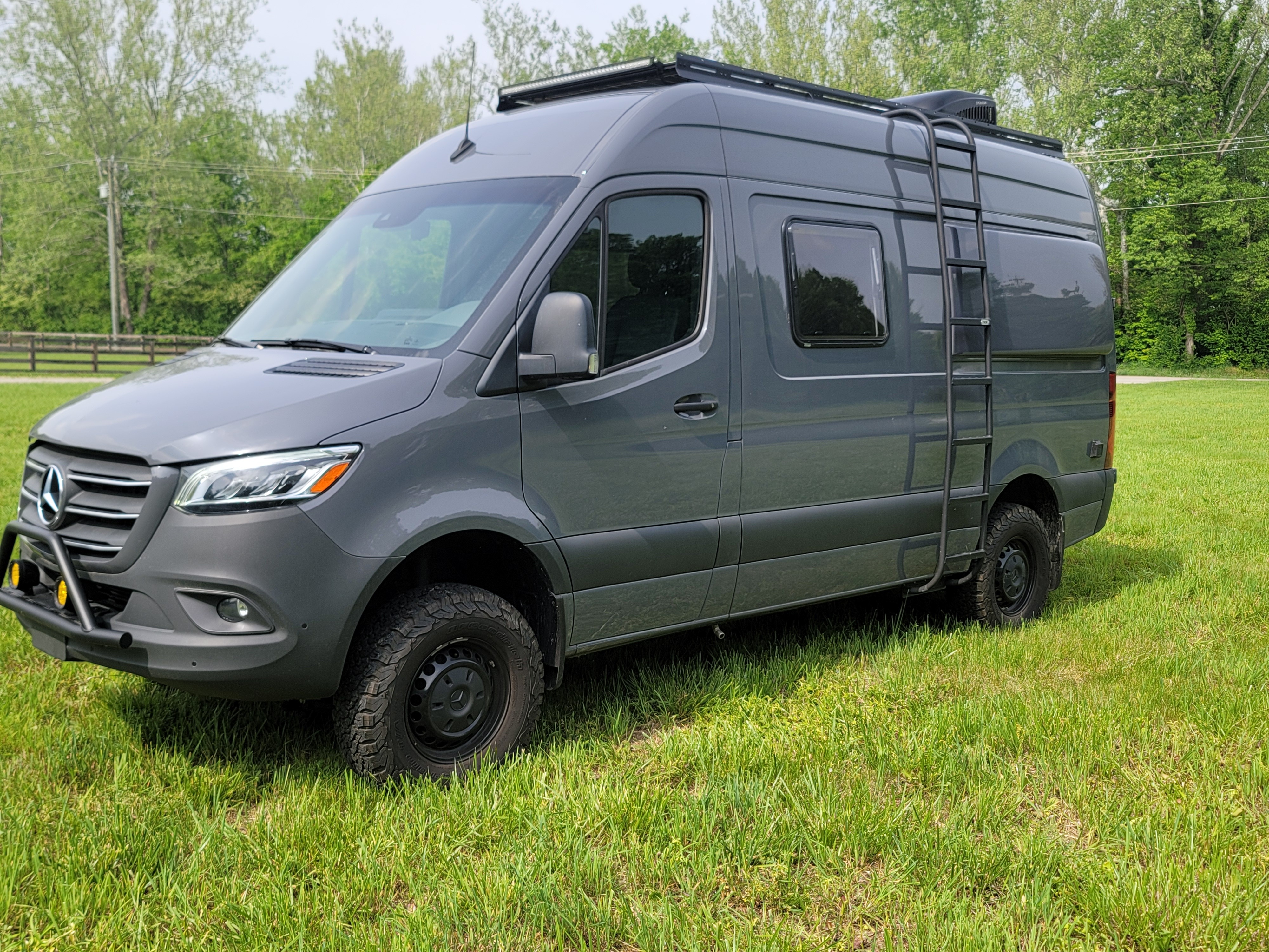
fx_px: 916
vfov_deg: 54.9
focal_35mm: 25
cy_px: 476
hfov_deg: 69.4
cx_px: 634
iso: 20
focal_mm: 7
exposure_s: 1/619
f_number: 1.8
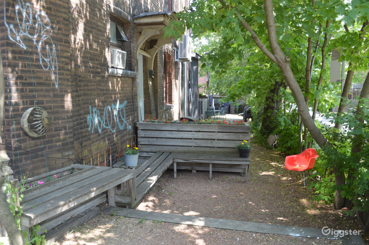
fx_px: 276
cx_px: 184
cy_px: 122
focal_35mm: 27
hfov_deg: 67.4
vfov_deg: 47.8
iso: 400
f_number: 5.6
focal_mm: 18
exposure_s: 1/125
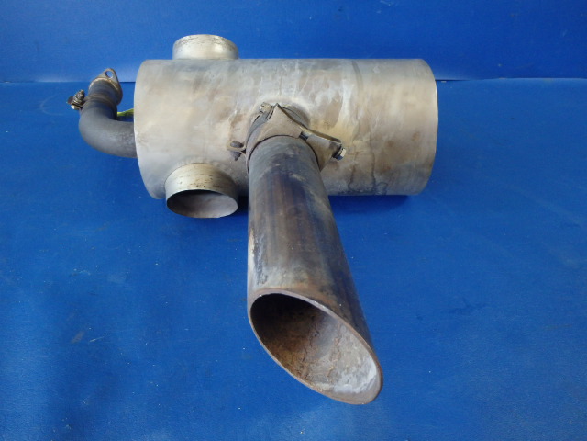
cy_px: 220
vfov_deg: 49.7
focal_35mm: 28
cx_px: 294
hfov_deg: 63.4
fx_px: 475
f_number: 3.9
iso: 400
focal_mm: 5
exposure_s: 1/30
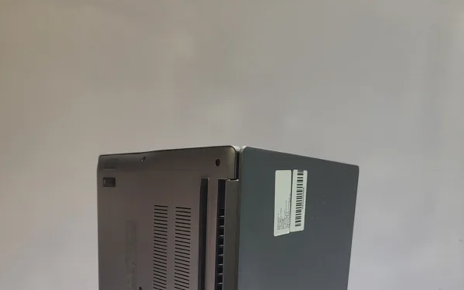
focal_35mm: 37
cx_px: 233
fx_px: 468
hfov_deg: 52.8
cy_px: 279
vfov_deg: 32.1
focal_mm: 5.4
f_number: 1.8
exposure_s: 1/50
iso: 80
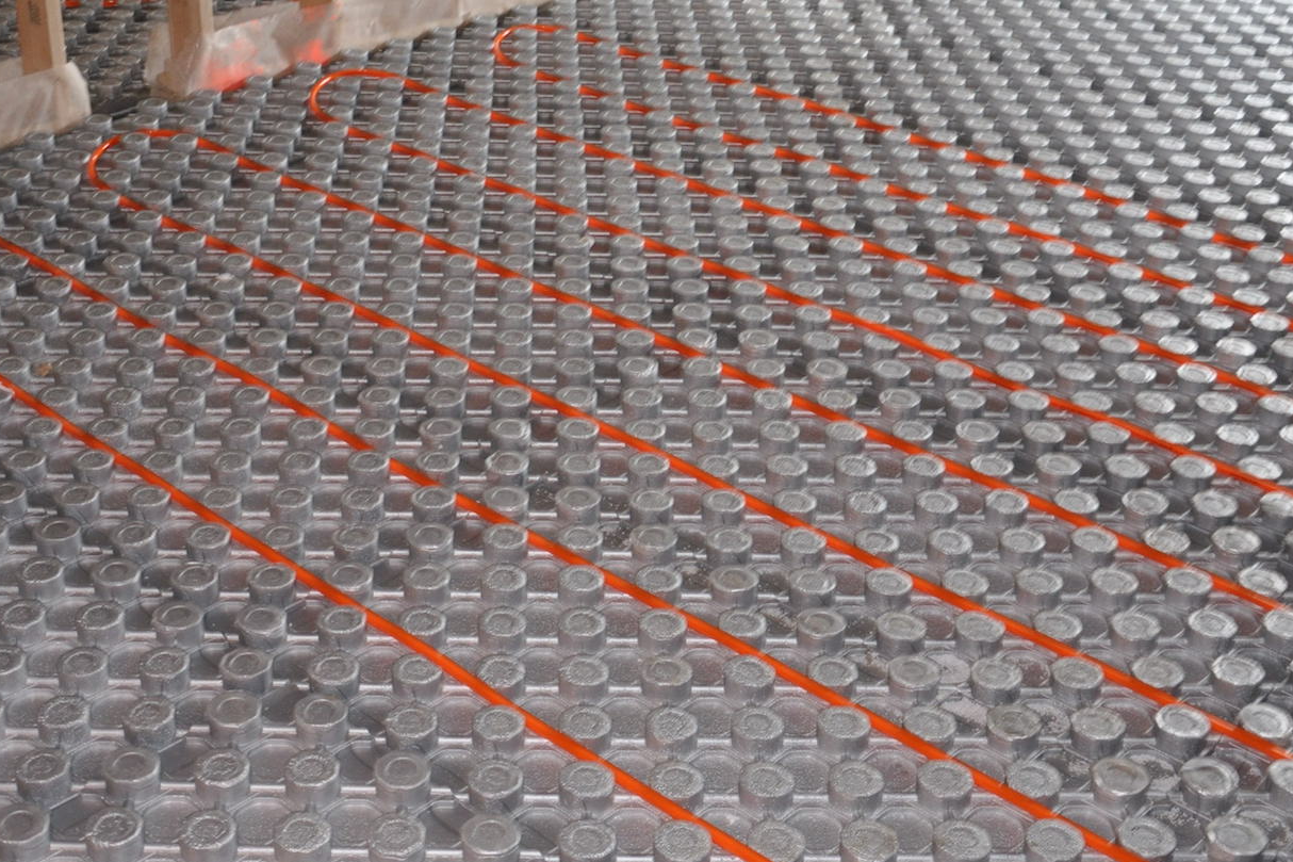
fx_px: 1861
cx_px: 595
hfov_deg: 38.3
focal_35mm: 52
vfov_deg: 26.1
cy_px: 401
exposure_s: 1/6
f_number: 3.8
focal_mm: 21
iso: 800
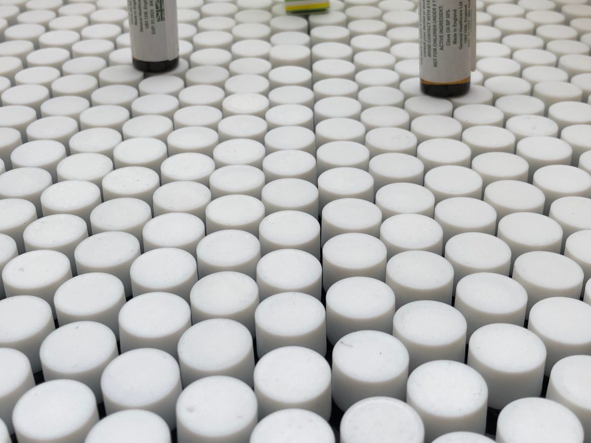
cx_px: 295
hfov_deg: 38.2
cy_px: 178
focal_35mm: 50
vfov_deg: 29.0
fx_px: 854
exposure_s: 1/116
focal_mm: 4
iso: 20
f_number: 1.8
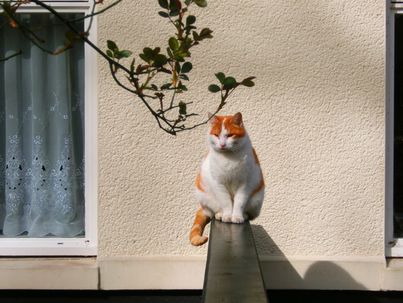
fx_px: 908
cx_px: 202
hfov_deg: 25.0
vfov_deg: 18.9
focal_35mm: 78
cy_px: 152
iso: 80
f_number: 4.9
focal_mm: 13.79
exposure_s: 1/400
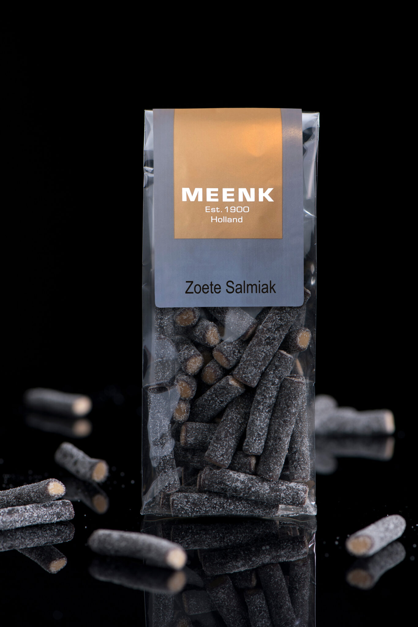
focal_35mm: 105
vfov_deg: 19.5
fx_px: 1829
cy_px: 314
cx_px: 209
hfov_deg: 13.0
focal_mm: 105
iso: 50
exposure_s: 1/100
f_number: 7.1
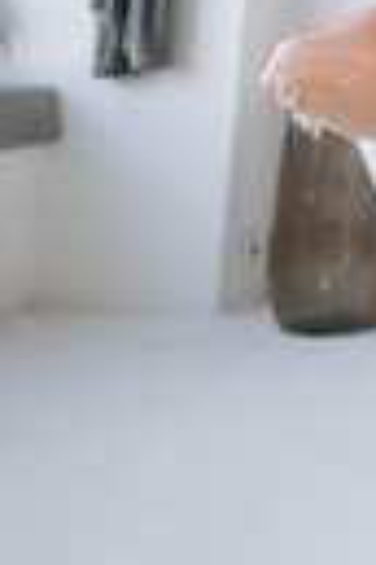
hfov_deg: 16.6
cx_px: 730
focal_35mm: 64
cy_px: -145
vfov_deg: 27.1
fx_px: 1003
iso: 250
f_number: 2.8
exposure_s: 1/250
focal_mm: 14
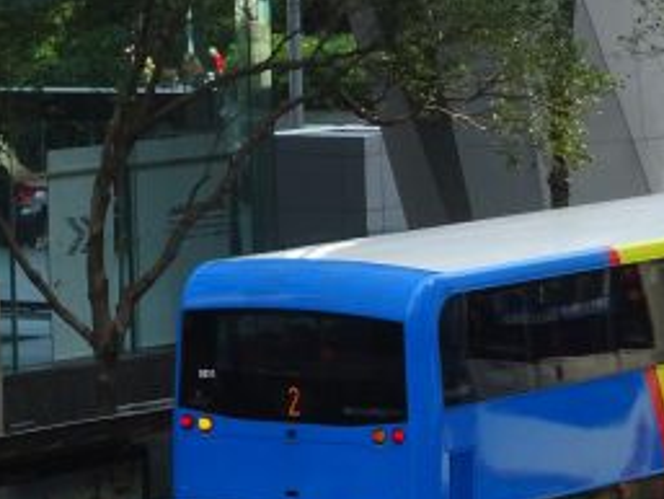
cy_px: 403
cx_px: 568
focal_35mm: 336
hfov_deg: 5.9
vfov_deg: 4.4
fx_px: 6448
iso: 160
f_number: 5.6
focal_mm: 23.11
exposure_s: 1/160
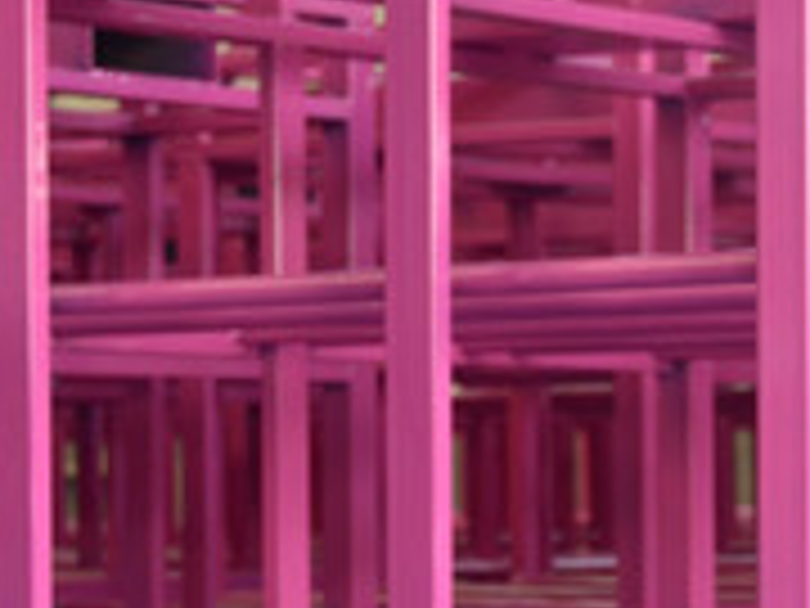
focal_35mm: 173
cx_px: 810
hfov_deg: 11.3
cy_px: 606
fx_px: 4048
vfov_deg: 8.5
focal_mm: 36
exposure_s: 1/15
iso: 100
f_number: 5.6
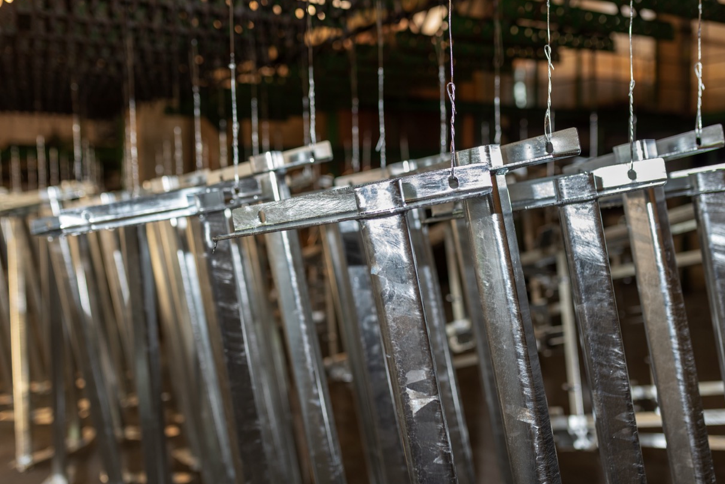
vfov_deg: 36.0
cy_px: 239
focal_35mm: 37
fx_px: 745
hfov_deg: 51.9
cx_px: 354
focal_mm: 35
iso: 200
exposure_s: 1/100
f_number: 2.2
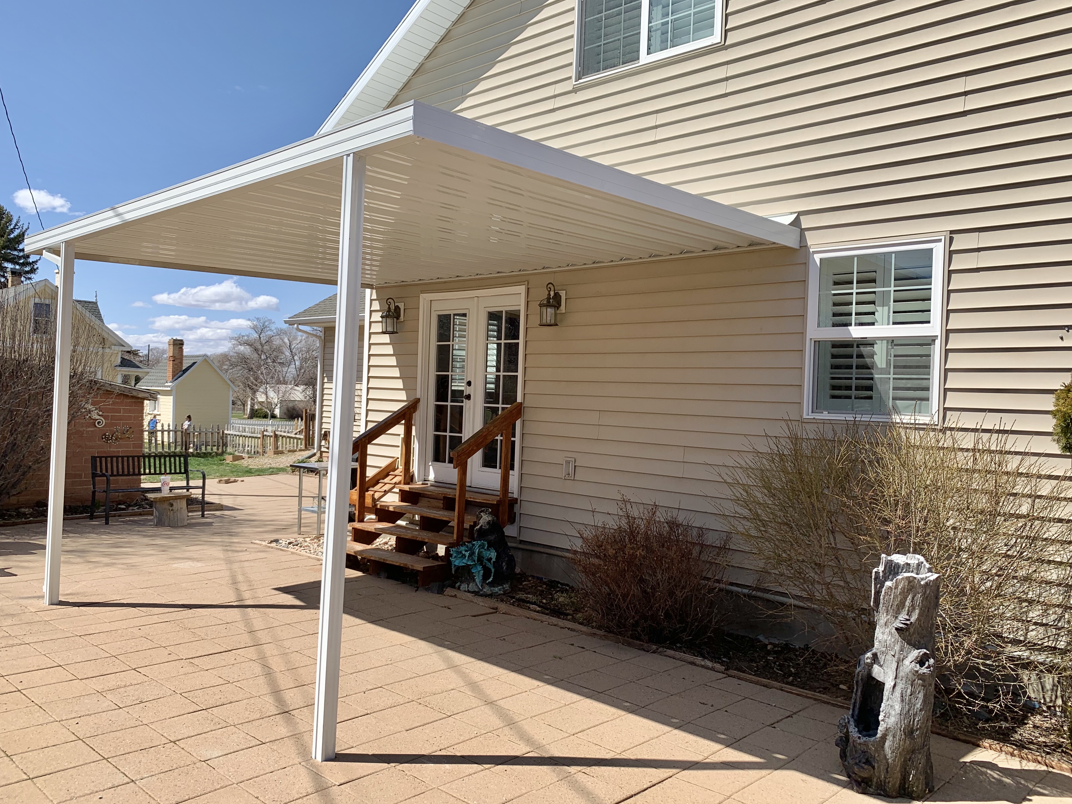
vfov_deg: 51.4
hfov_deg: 65.3
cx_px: 541
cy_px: 402
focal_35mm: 27
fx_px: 836
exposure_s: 1/2481
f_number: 1.8
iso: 25
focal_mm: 4.25
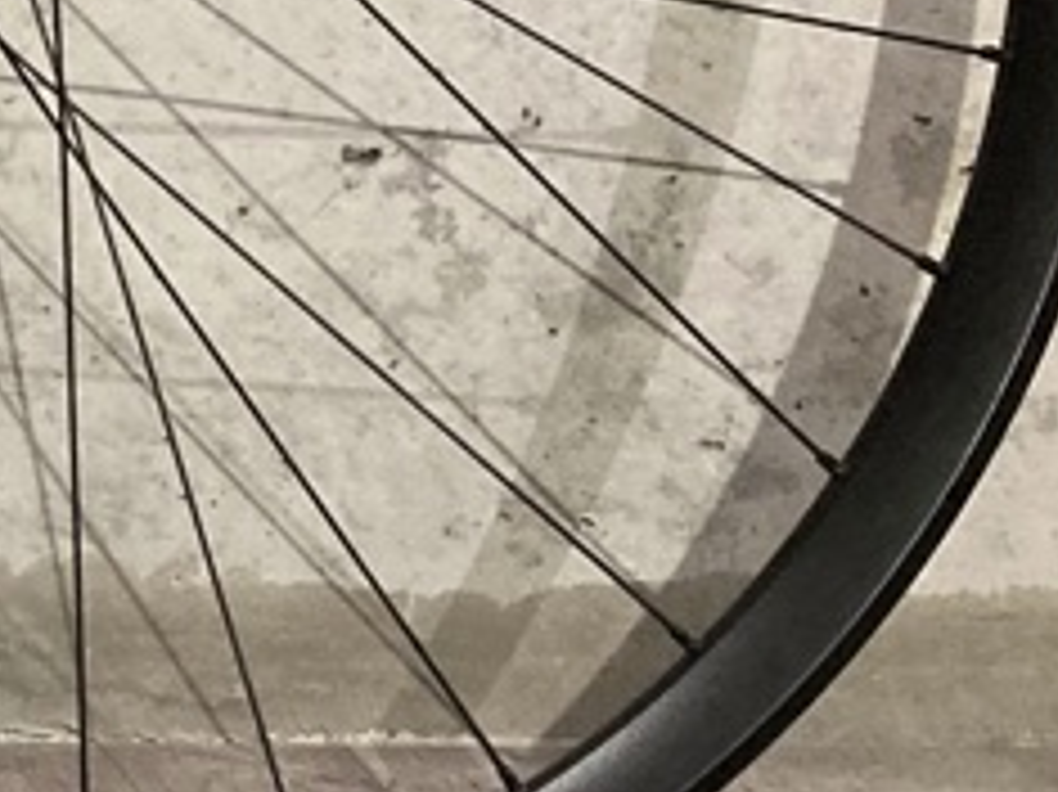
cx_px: -1044
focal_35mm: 122
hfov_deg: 13.8
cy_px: -360
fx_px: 3727
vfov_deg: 11.7
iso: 320
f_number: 1.8
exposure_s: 1/50
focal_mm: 3.99
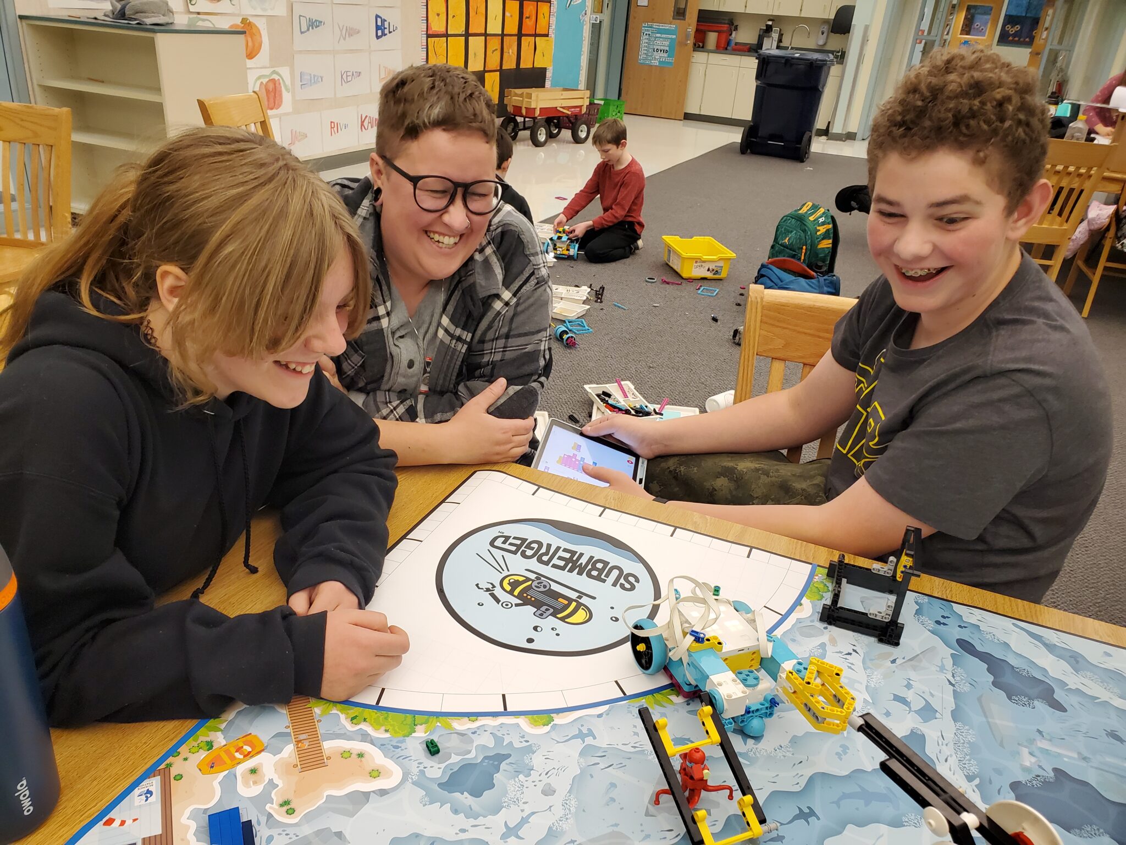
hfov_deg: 67.3
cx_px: 563
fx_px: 846
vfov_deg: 53.1
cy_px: 422
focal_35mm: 26
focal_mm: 4.3
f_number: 2.4
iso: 200
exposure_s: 1/60
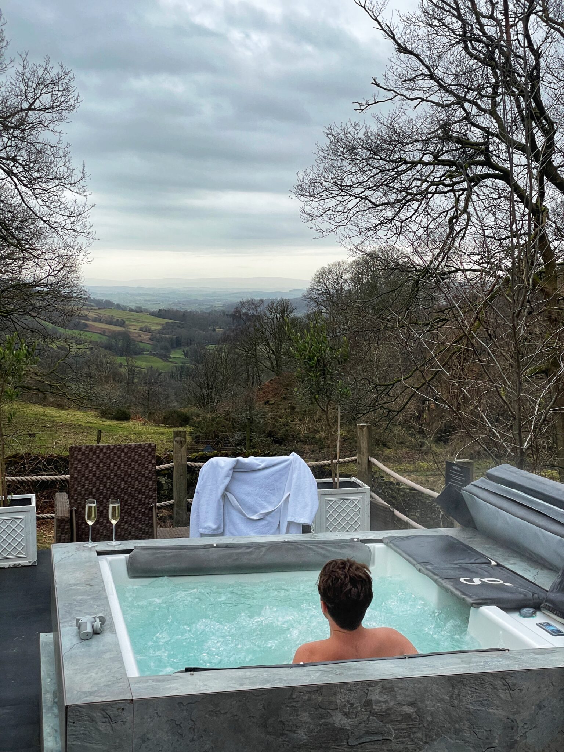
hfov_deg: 28.0
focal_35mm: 52
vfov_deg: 36.8
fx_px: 1130
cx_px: 282
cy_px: 376
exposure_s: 1/99
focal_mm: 6
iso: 64
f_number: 2
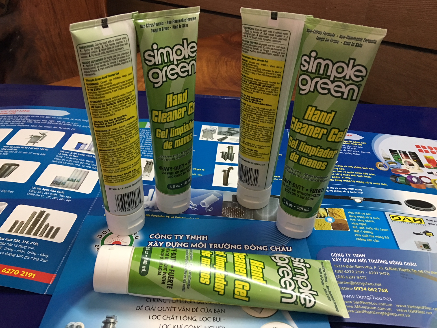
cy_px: 168
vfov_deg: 46.8
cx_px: 213
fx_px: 379
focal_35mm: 30
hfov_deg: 60.0
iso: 80
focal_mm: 4.15
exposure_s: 1/10
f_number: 2.2
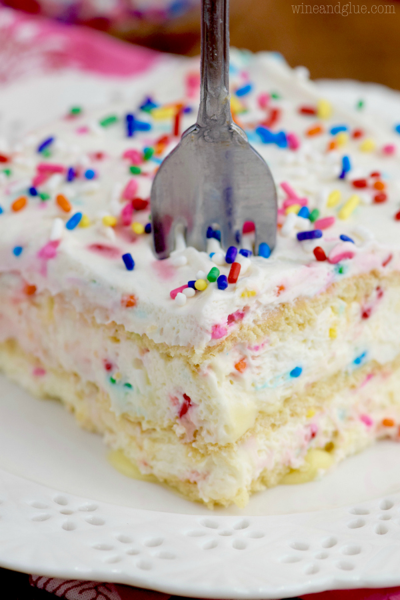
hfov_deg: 8.7
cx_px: 200
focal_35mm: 158
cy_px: 300
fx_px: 2625
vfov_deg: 13.0
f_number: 9
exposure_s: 1/500
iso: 500
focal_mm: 105
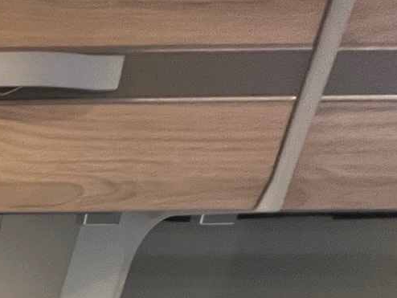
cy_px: 565
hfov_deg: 22.4
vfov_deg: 19.2
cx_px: -305
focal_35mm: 53
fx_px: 608
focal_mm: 1.57
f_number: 1.8
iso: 250
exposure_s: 1/99
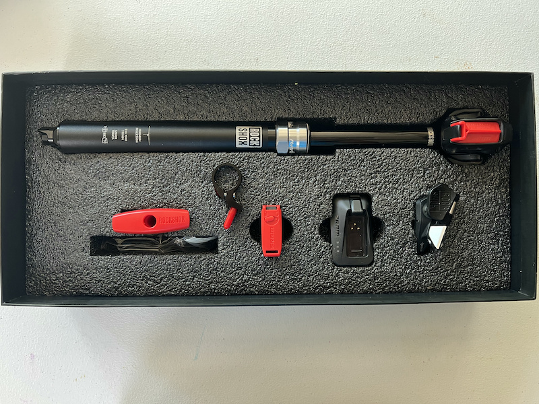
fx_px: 405
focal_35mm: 26
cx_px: 270
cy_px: 202
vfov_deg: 53.1
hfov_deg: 67.3
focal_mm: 5.7
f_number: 1.5
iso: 160
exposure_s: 1/60
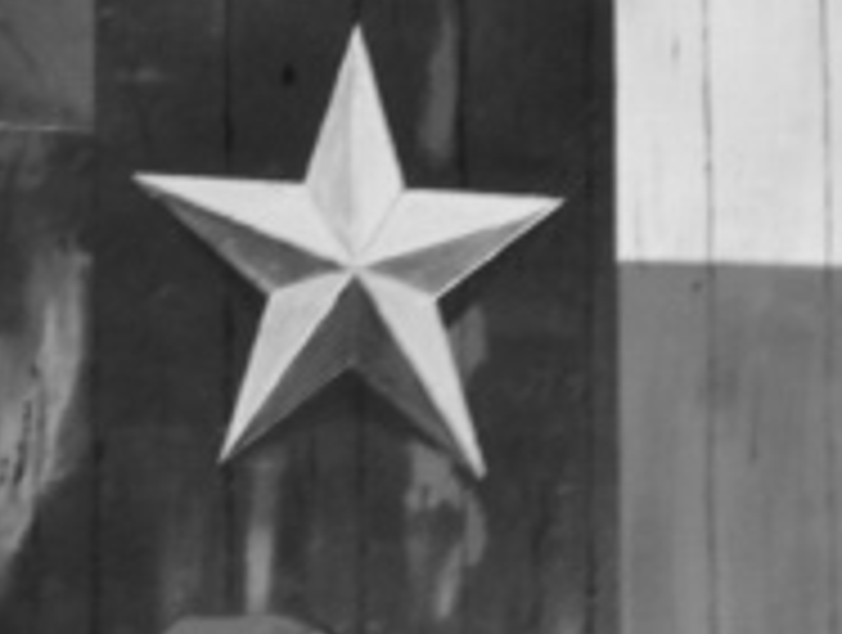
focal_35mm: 181
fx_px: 4411
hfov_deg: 10.8
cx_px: 95
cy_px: 387
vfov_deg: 8.2
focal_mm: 9.1
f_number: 3.9
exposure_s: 1/13
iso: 400
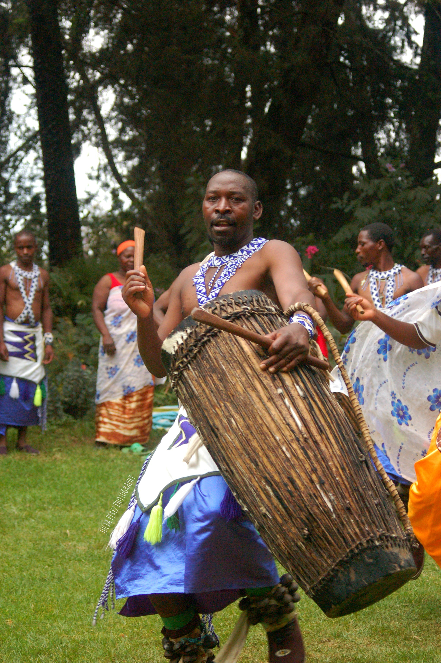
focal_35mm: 93
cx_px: 220
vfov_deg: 21.9
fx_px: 1712
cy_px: 332
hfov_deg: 14.7
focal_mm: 62
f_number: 5.6
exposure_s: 1/250
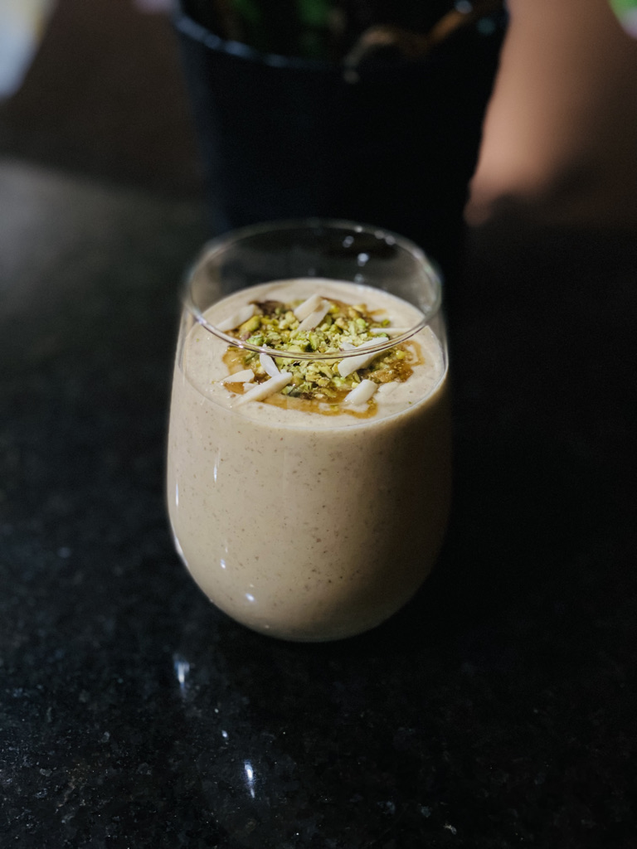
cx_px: 318
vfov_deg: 36.8
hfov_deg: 28.0
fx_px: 1276
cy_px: 424
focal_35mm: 52
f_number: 2
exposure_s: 1/24
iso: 400
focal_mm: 6
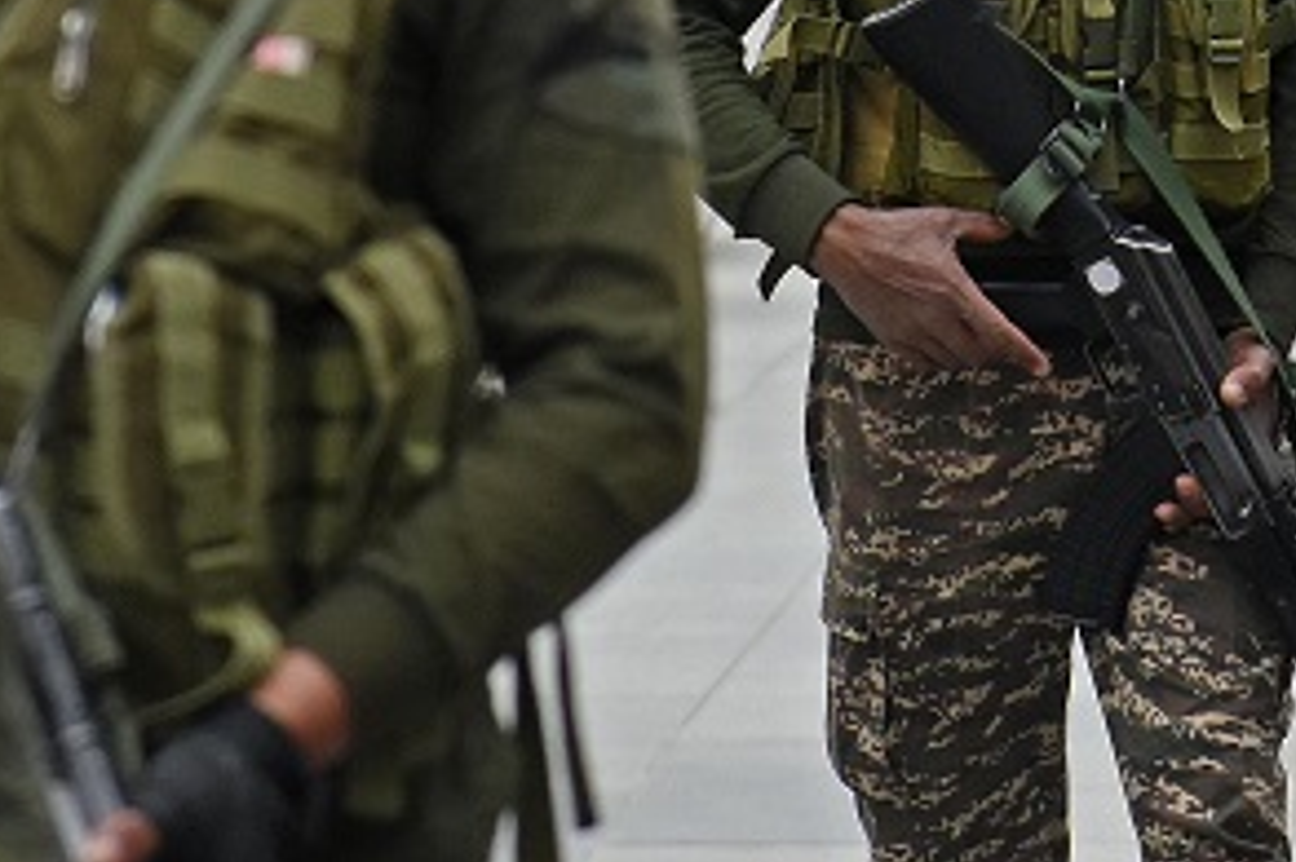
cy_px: -263
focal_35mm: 830
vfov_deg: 1.7
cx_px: 1424
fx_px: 29864
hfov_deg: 2.5
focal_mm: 135
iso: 1000
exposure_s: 1/2500
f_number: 6.3
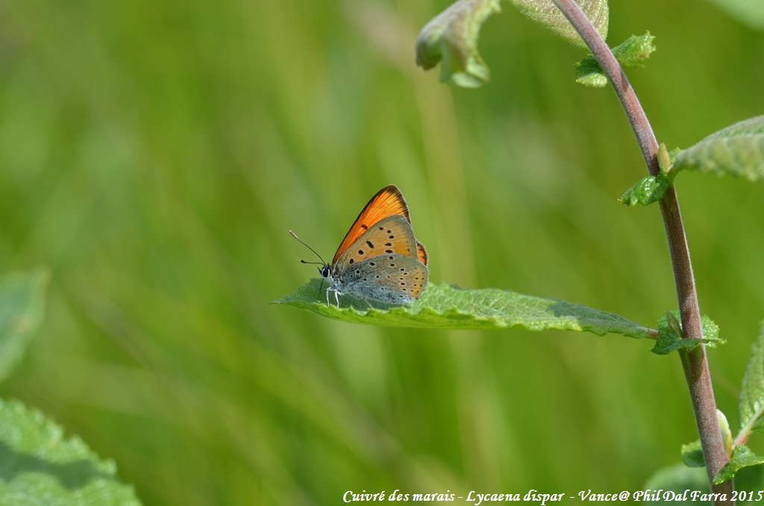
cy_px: 253
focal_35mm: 158
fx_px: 3335
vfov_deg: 8.7
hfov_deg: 13.1
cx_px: 382
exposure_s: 1/250
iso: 100
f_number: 8
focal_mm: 105
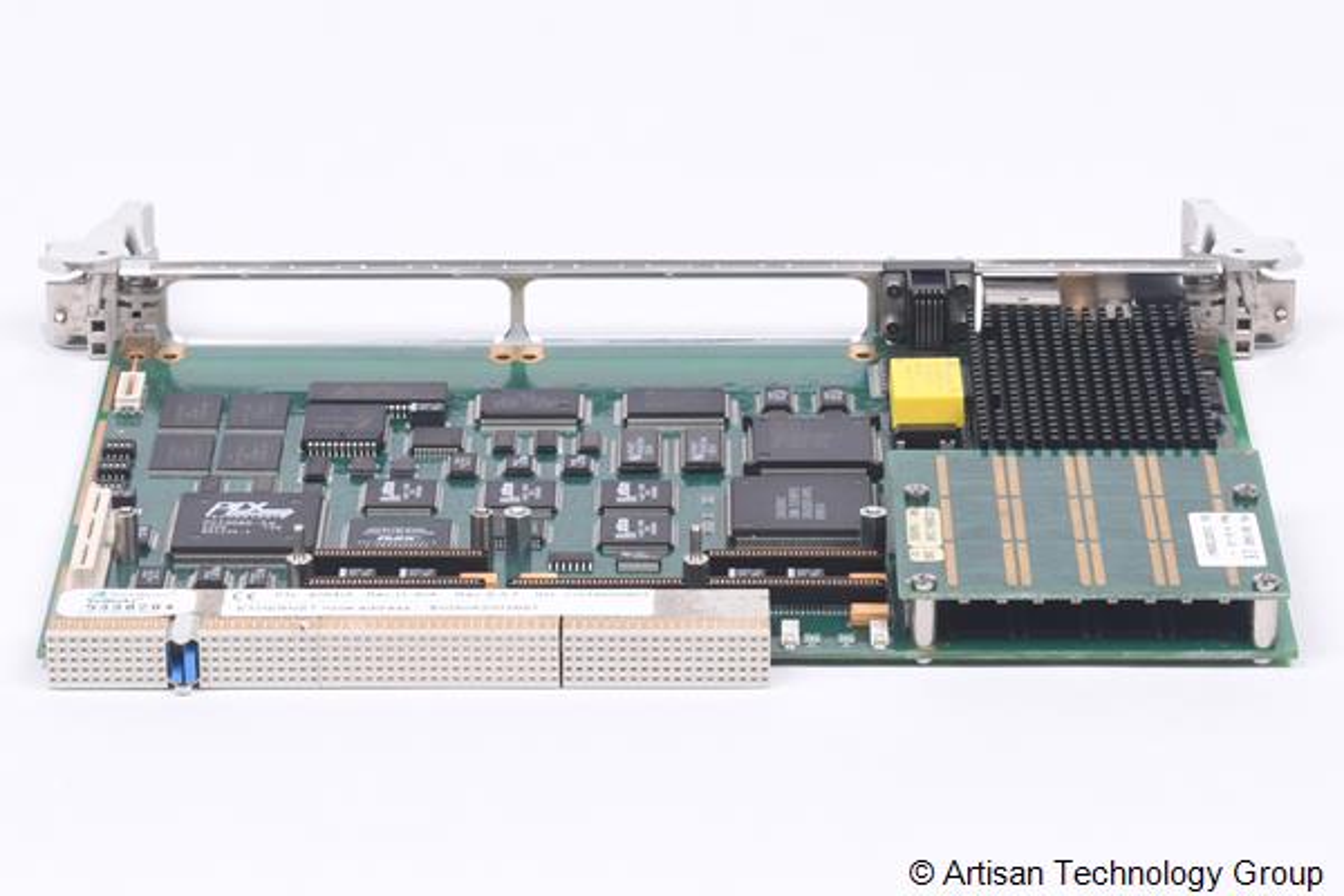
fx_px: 2688
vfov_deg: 18.9
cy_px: 448
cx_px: 672
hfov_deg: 28.1
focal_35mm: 72
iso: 200
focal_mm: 48
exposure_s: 1/200
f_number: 16
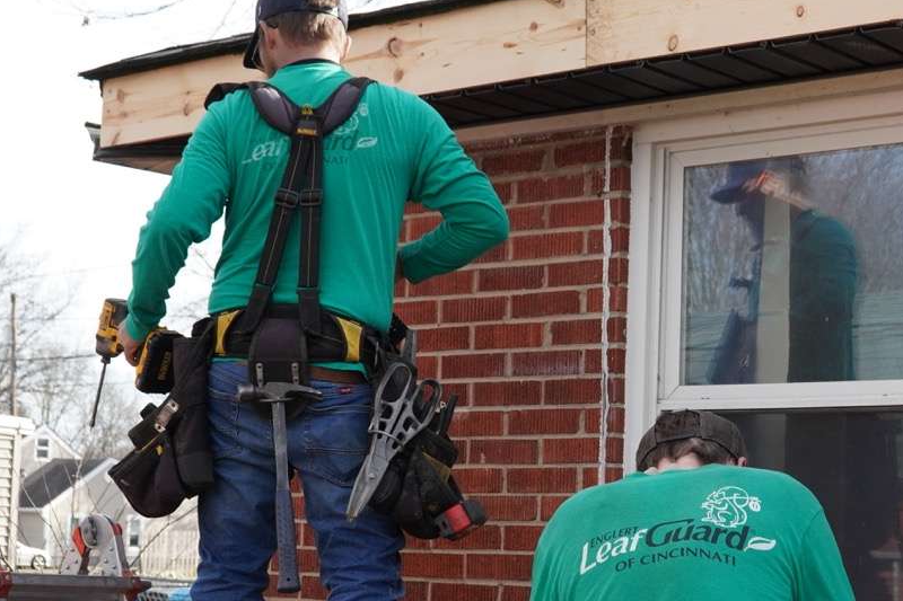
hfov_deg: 30.8
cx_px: 603
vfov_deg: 20.9
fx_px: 1625
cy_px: 360
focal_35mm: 65
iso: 640
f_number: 5.6
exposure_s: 1/800
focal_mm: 27
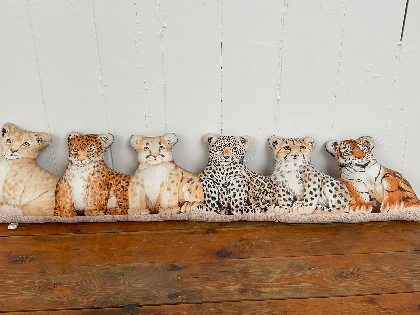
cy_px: 169
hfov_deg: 56.8
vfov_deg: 44.1
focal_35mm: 32
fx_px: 388
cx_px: 204
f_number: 1.8
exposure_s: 1/122
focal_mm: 3
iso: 16
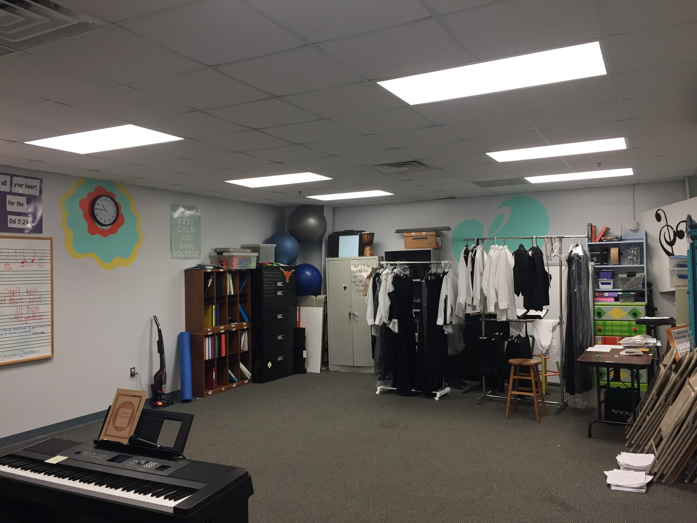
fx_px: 584
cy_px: 262
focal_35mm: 29
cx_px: 348
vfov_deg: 48.2
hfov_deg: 61.7
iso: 32
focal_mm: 4.15
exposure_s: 1/30
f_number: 2.2
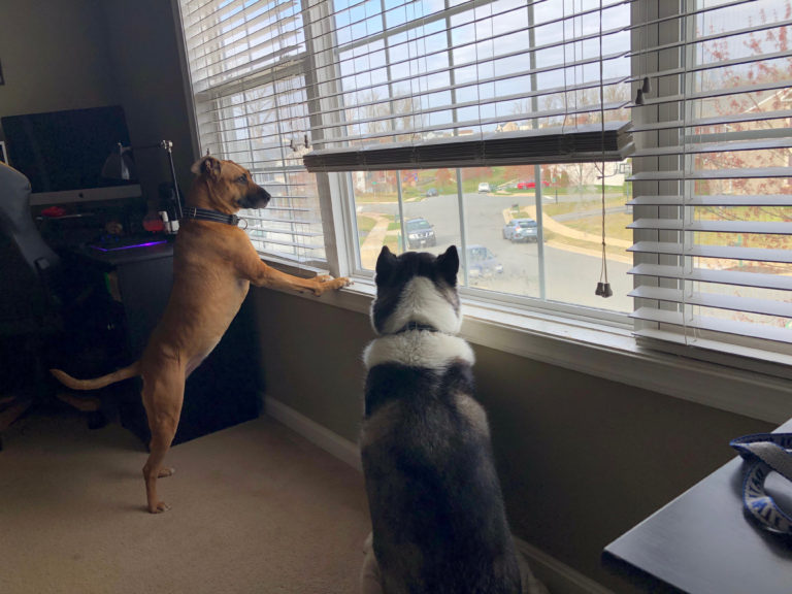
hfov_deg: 63.4
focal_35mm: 28
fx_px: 641
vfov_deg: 49.7
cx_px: 396
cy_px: 297
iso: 20
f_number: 1.8
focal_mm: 3.99
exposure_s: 1/239
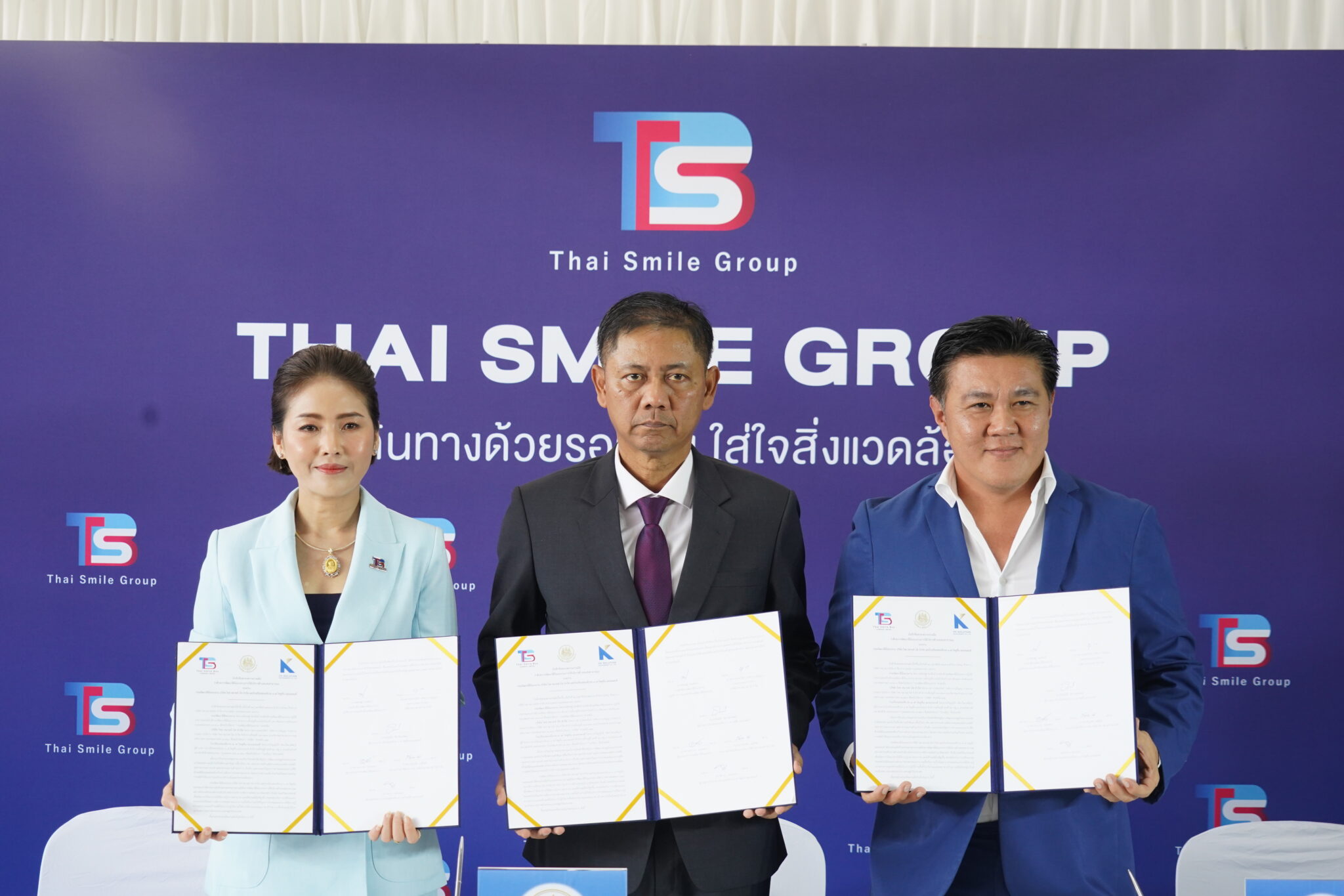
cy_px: 448
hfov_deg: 22.6
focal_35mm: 90
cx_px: 672
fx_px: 3359
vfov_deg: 15.2
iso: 1250
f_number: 5.6
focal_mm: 90
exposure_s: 1/125
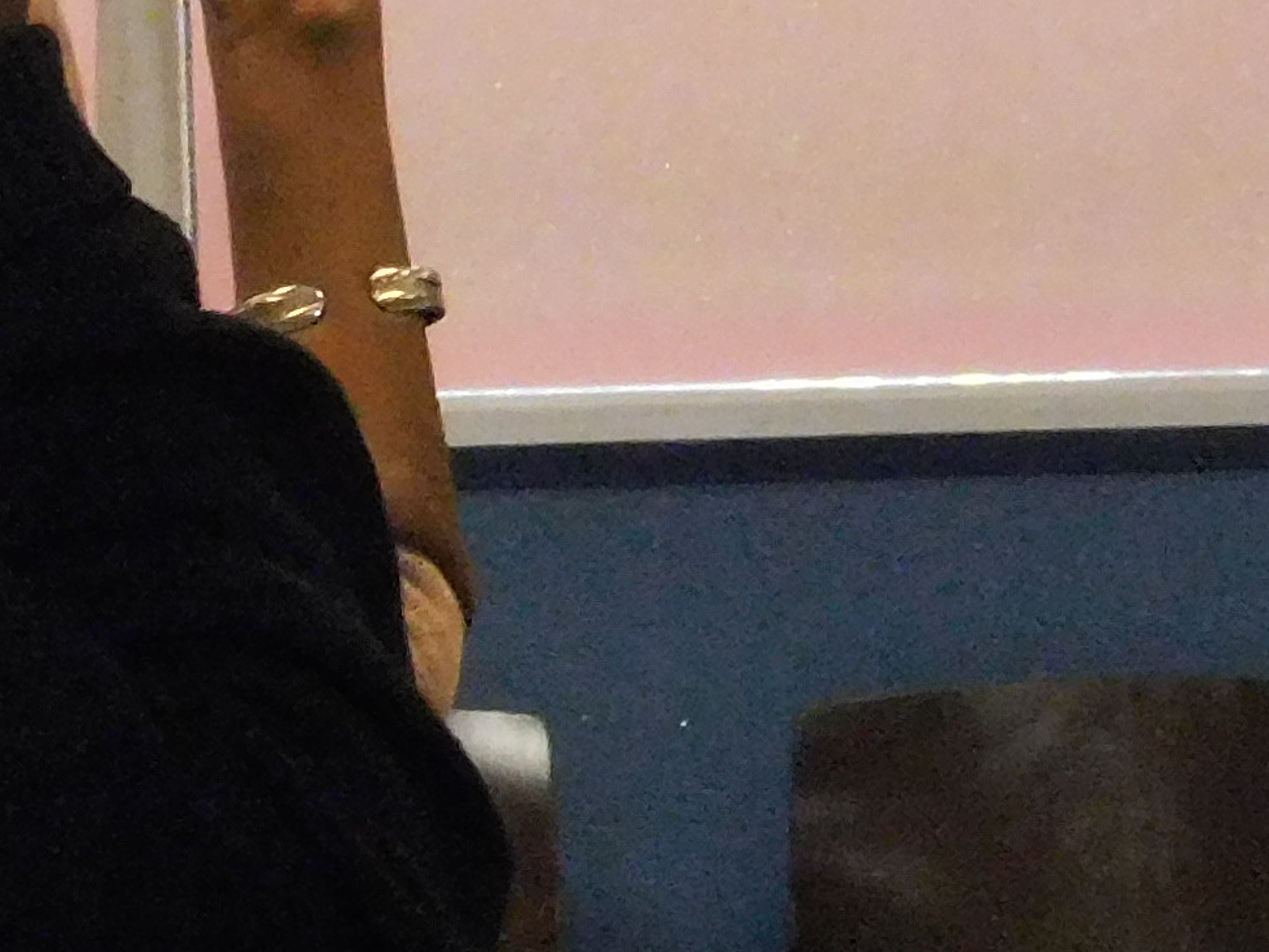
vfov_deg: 2.8
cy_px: 284
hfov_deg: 3.7
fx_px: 19615
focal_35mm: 535
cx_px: -1496
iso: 1100
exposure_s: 1/60
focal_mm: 20.4
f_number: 5.1
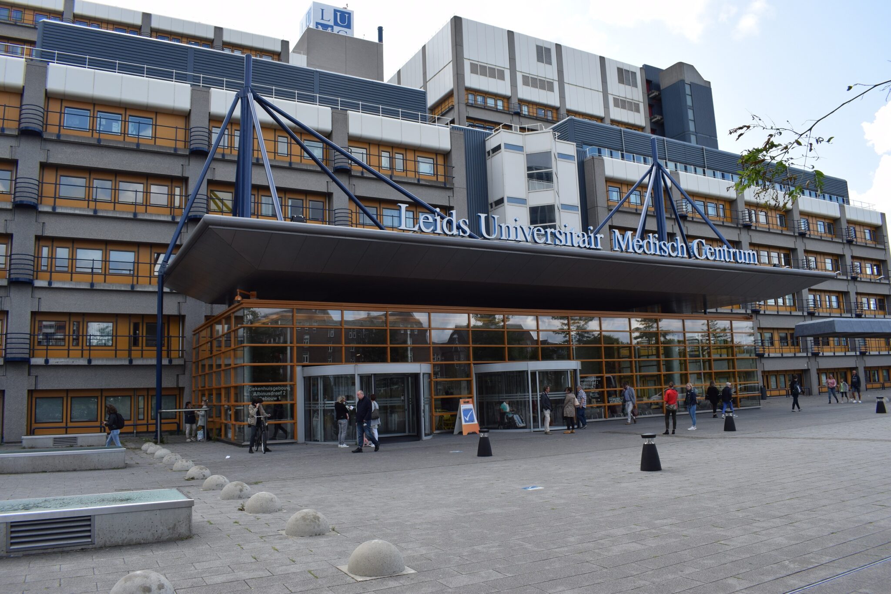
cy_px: 297
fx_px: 668
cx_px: 446
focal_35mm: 27
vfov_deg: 47.9
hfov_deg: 67.4
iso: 200
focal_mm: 18
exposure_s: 1/320
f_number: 9
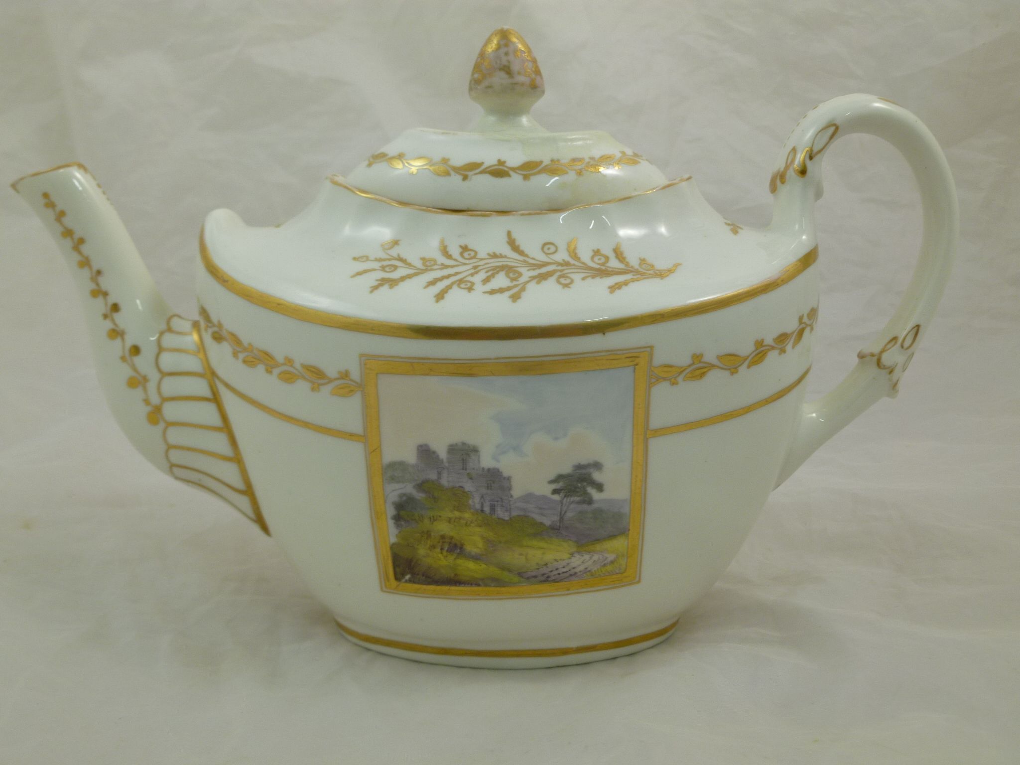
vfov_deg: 39.7
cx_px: 510
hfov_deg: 51.4
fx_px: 1061
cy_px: 382
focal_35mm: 36
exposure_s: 1/25
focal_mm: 6.5
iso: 100
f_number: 3.6
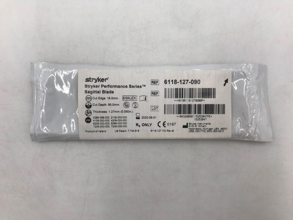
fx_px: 237
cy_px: 110
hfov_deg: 63.4
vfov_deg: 49.7
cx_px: 146
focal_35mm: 28
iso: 32
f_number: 1.8
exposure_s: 1/120
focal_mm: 3.99
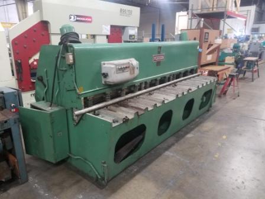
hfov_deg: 67.3
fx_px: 199
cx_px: 132
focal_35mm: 26
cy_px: 100
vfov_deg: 53.1
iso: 200
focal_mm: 4.2
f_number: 1.7
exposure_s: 1/13
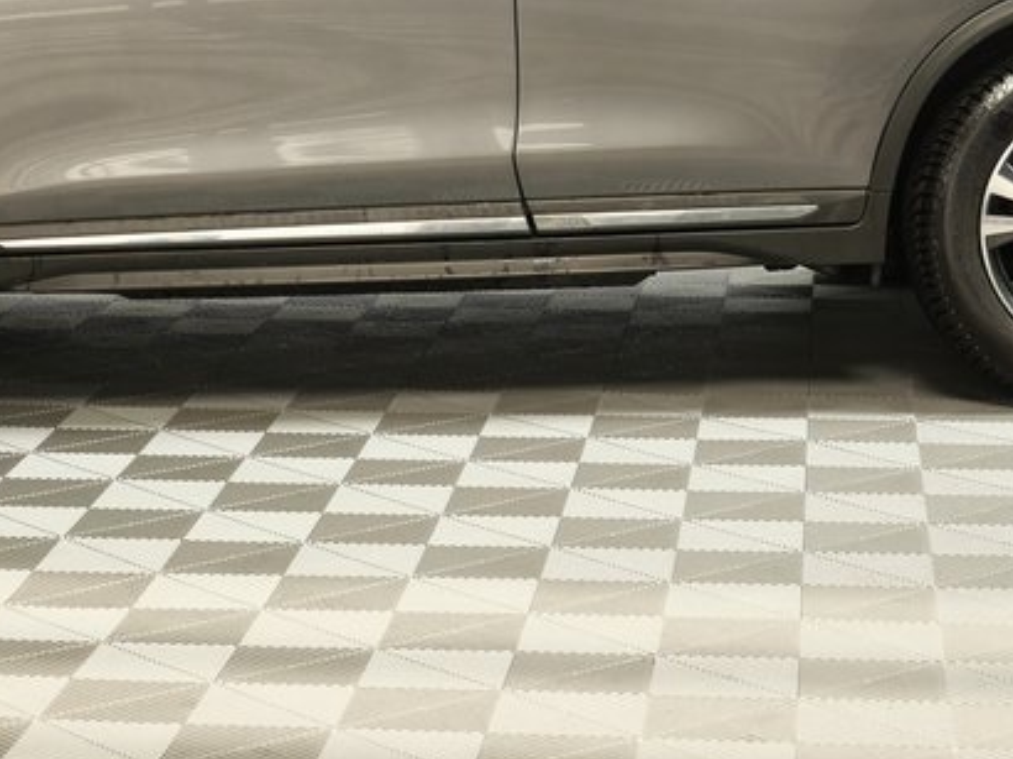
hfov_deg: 17.9
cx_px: 366
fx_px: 3217
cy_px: 17
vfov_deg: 13.3
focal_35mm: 110
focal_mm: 22
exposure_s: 1/200
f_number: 5
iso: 320
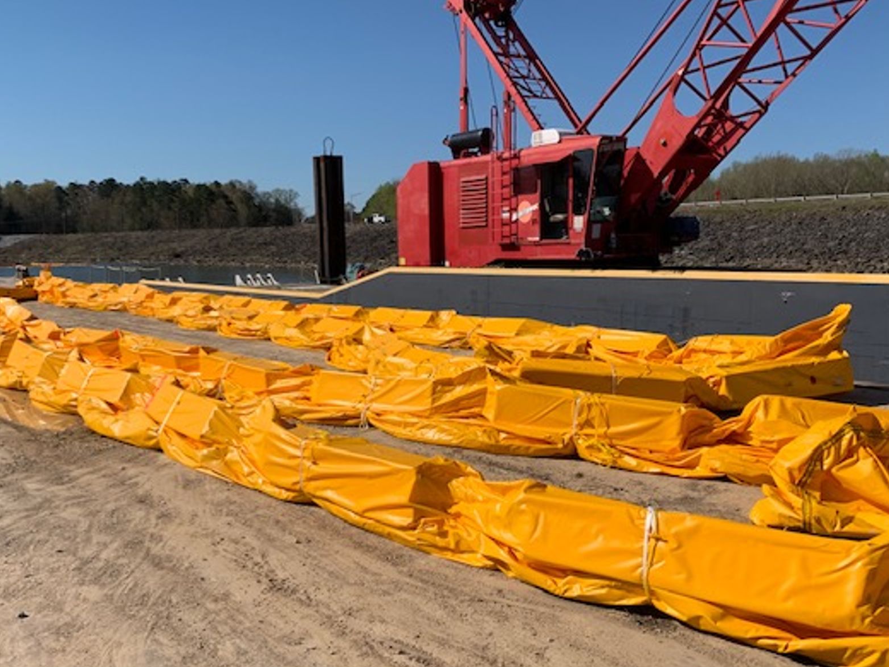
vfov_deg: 44.0
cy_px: 383
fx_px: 822
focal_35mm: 32
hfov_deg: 56.7
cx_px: 392
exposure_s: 1/4274
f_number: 1.8
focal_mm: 4.25
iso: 25
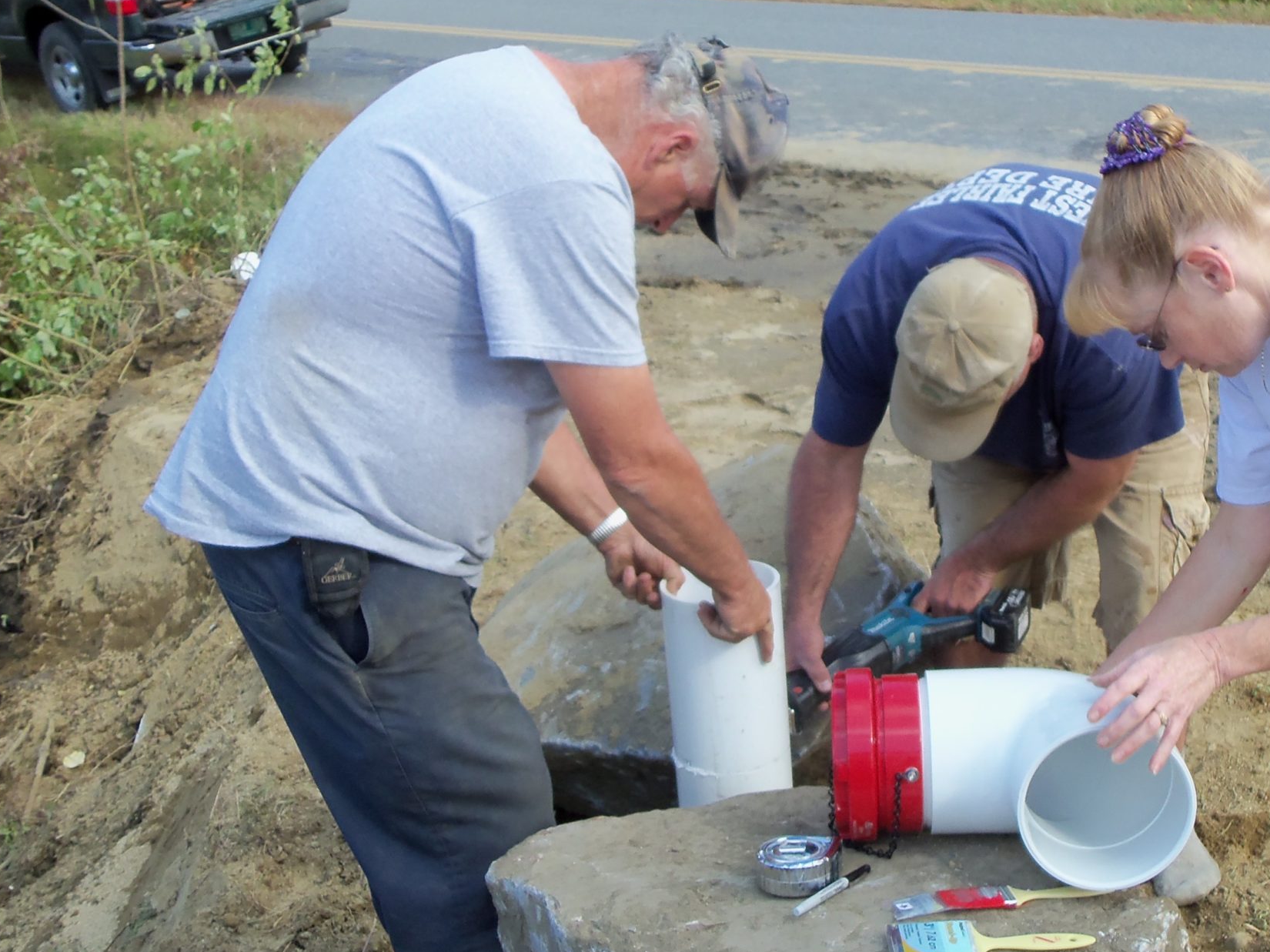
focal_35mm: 45
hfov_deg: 41.6
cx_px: 838
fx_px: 1651
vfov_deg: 32.0
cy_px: 587
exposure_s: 1/250
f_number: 3.4
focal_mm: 5.2
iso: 80
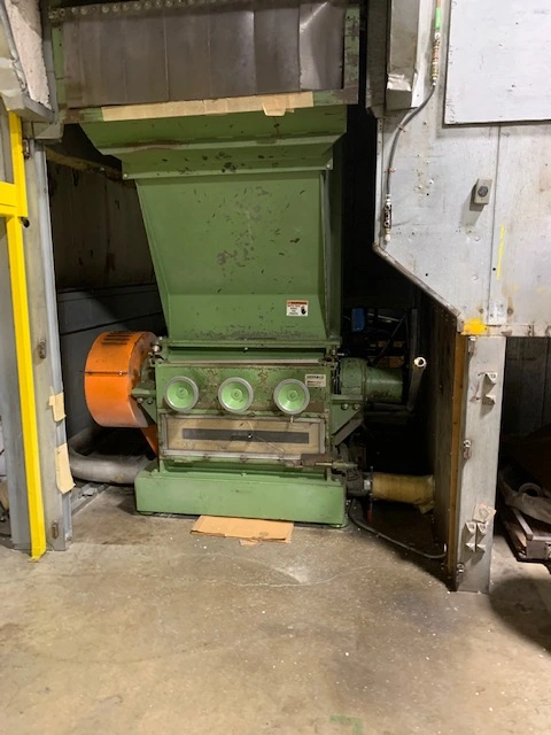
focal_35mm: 26
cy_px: 368
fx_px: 552
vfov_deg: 67.3
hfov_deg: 53.1
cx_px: 276
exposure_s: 1/33
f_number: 1.8
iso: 400
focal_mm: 4.25
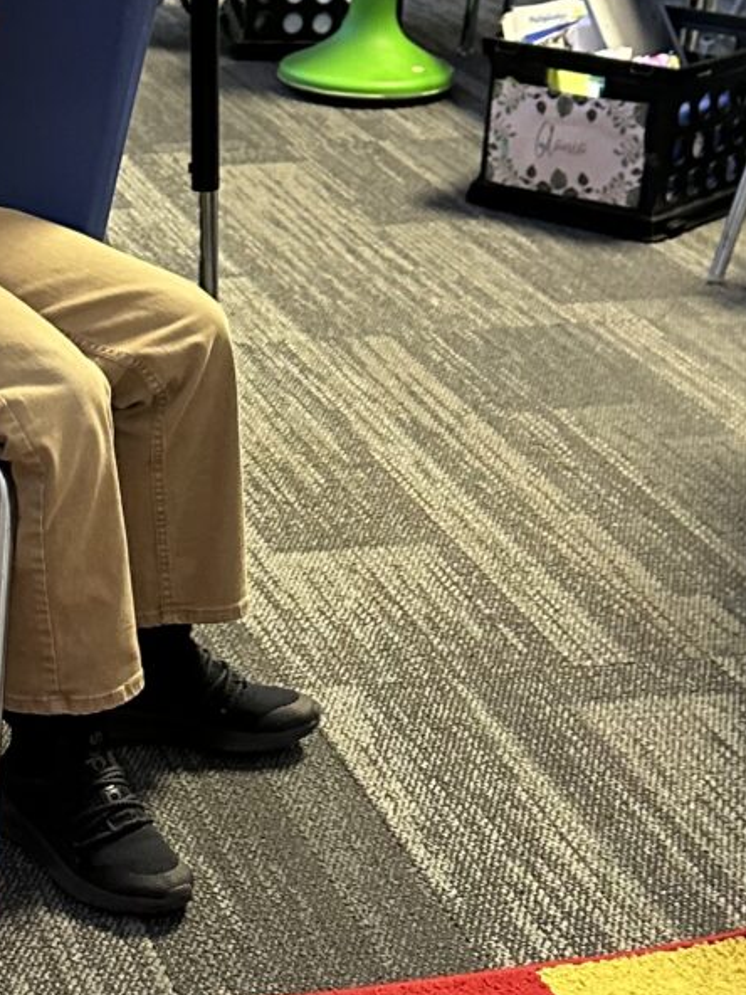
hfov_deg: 17.3
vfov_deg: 23.5
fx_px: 2385
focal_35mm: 83
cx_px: -18
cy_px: 597
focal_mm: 6.86
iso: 400
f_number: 1.78
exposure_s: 1/60
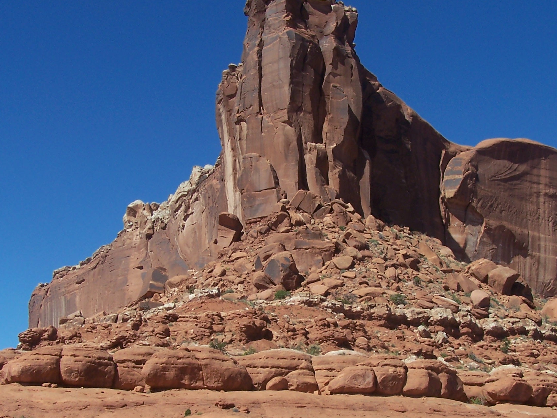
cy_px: 268
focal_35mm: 58
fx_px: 933
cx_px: 307
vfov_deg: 25.1
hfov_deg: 33.2
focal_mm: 6.3
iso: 80
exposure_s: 1/500
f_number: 5.6
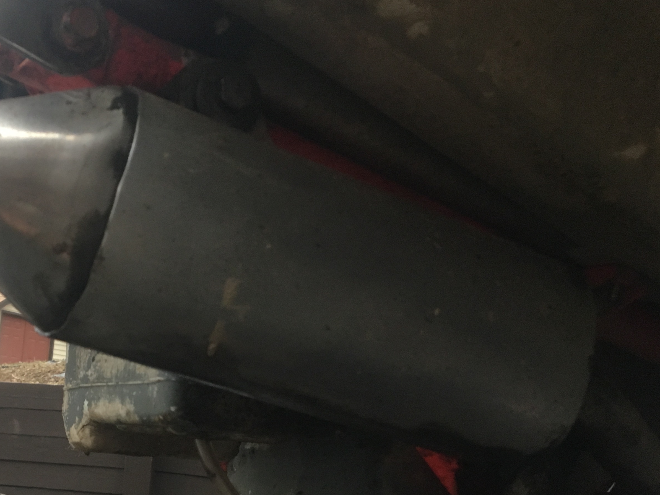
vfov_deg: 29.0
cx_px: 116
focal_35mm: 49
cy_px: 393
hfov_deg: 37.3
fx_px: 934
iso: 100
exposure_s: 1/30
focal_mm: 4.15
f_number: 2.2
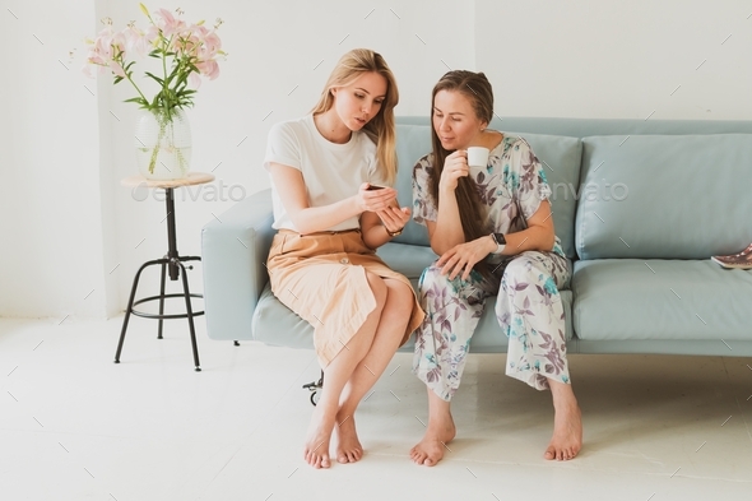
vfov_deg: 25.7
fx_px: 1096
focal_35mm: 52
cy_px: 250
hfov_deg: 37.9
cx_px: 376
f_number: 2
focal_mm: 35
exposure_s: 1/320
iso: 320
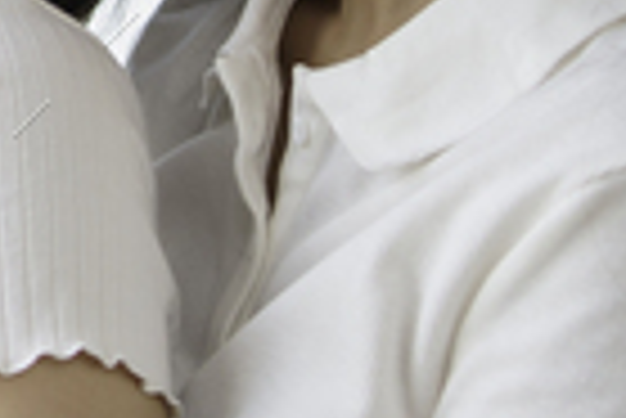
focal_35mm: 220
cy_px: -34
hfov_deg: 9.1
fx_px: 3829
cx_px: -306
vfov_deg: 6.2
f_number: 2.5
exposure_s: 1/400
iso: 320
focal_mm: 35
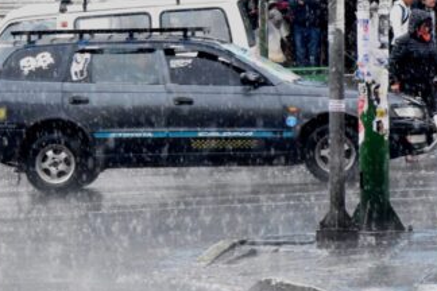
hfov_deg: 5.2
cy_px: 80
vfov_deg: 3.5
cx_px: -78
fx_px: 4831
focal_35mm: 398
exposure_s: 1/500
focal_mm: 86
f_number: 5.6
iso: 5000
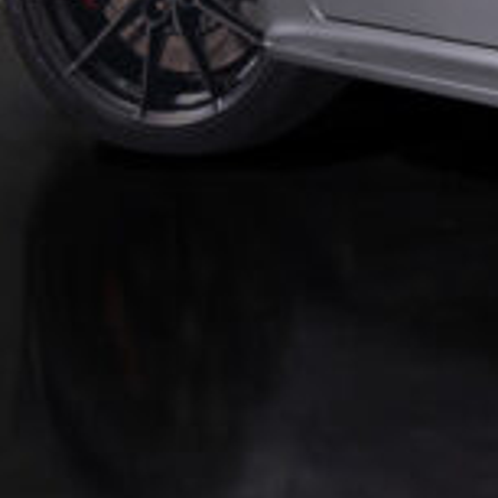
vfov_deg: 4.2
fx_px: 6755
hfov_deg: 4.2
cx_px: 1055
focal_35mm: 415
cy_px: -498
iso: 100
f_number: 2.8
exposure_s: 1/3
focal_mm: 70
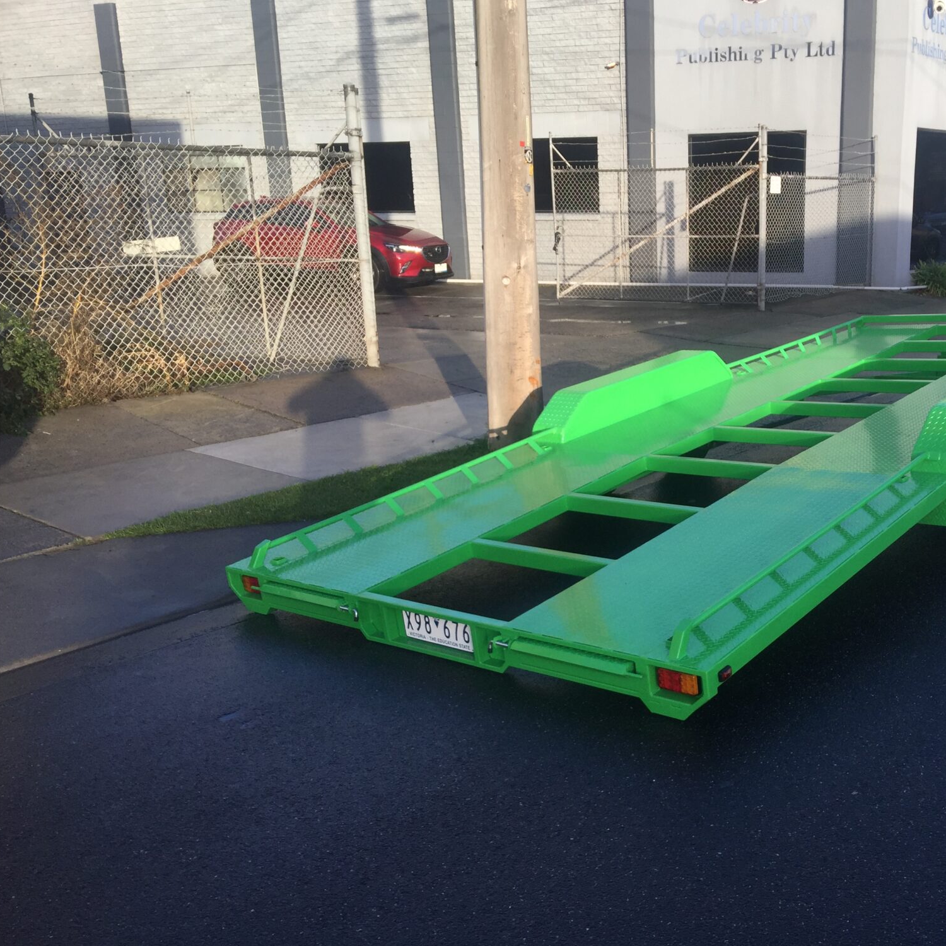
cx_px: 639
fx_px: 1082
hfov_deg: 46.4
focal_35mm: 35
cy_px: 464
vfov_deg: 47.2
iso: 32
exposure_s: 1/608
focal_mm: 4.15
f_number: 2.2
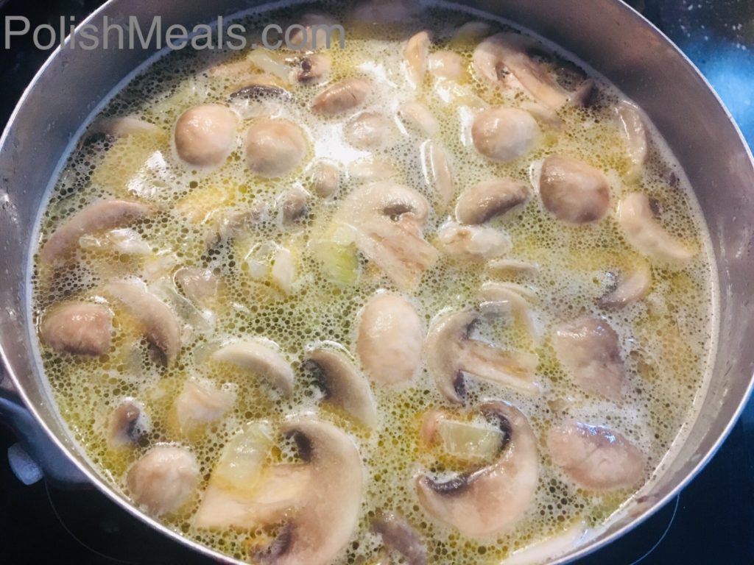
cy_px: 282
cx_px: 377
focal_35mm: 29
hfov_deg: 61.7
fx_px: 632
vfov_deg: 48.2
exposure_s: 1/17
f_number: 2.2
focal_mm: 4.15
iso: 200
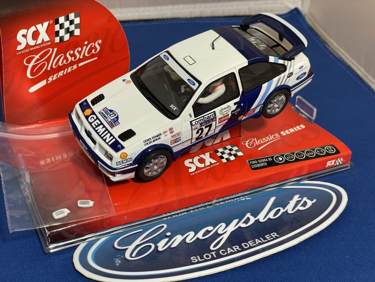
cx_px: 188
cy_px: 141
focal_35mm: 52
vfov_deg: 28.0
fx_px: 563
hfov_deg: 36.8
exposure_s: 1/60
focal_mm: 6
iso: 125
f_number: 2
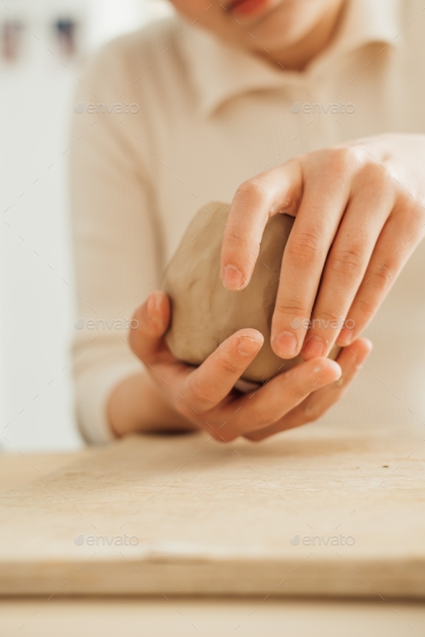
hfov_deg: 25.5
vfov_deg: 37.5
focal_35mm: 53
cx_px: 212
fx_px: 938
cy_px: 318
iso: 400
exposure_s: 1/250
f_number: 2.2
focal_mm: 35
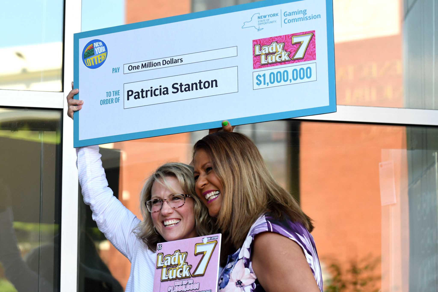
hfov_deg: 15.2
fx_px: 1642
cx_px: 219
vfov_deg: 10.2
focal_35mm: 135
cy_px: 146
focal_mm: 90
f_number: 6.3
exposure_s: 1/500
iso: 1000
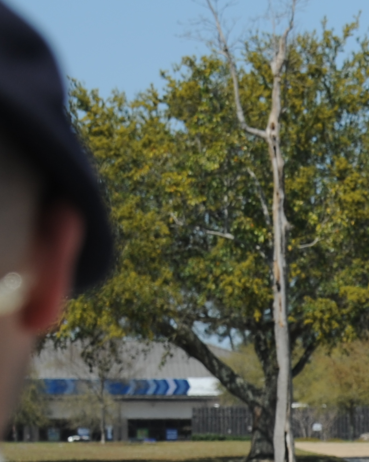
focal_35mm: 390
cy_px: 572
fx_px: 5326
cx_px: 591
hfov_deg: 3.9
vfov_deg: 4.9
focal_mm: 98
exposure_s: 1/320
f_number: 10
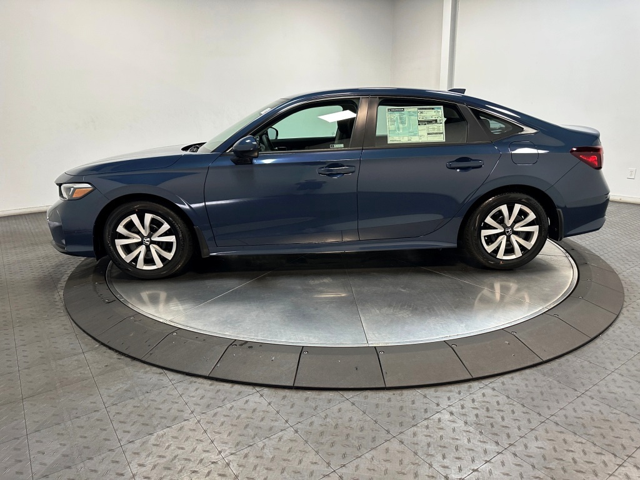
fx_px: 444
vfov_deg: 56.8
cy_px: 240
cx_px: 320
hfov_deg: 71.6
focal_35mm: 24
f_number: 1.78
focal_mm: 6.86
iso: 320
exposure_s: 1/60
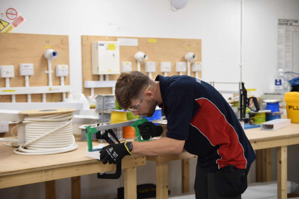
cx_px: 150
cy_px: 100
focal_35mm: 60
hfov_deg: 33.4
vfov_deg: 22.6
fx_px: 498
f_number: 2.8
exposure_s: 1/60
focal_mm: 40
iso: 200
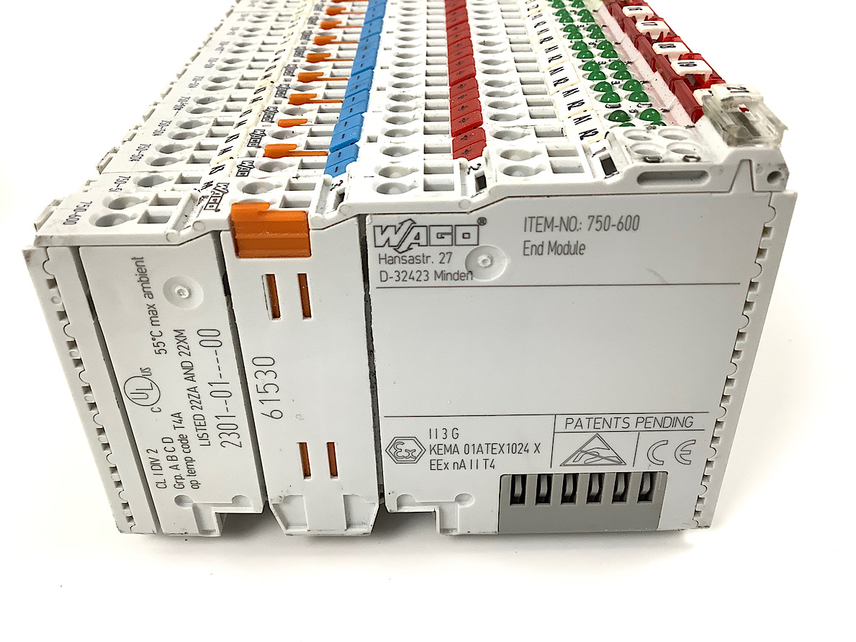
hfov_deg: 58.3
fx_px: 767
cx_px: 428
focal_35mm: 31
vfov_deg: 45.4
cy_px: 321
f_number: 2.4
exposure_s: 1/50
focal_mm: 3.3
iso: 64
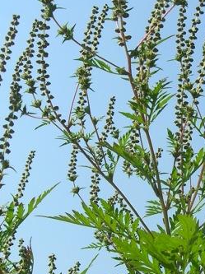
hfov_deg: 12.5
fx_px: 926
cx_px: 197
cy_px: 231
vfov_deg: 16.7
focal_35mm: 117
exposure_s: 1/668
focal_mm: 7.8
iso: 64
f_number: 4.8
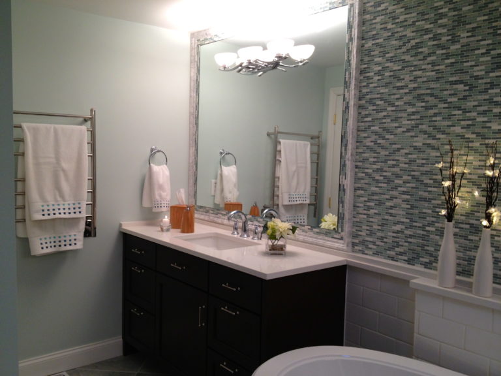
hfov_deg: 52.6
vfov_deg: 40.7
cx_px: 250
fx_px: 507
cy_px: 188
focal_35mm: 35
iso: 64
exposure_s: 1/40
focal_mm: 4.28
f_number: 2.4
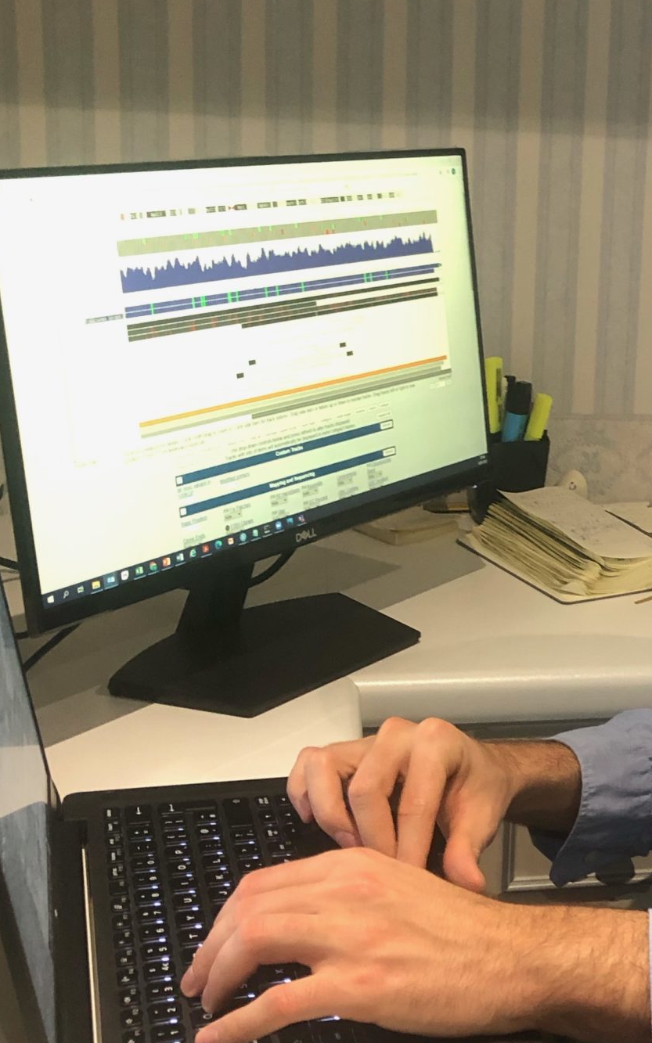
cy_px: 481
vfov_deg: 35.7
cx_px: 705
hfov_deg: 21.6
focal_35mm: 57
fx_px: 1621
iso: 100
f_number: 1.8
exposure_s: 1/14
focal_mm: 3.99
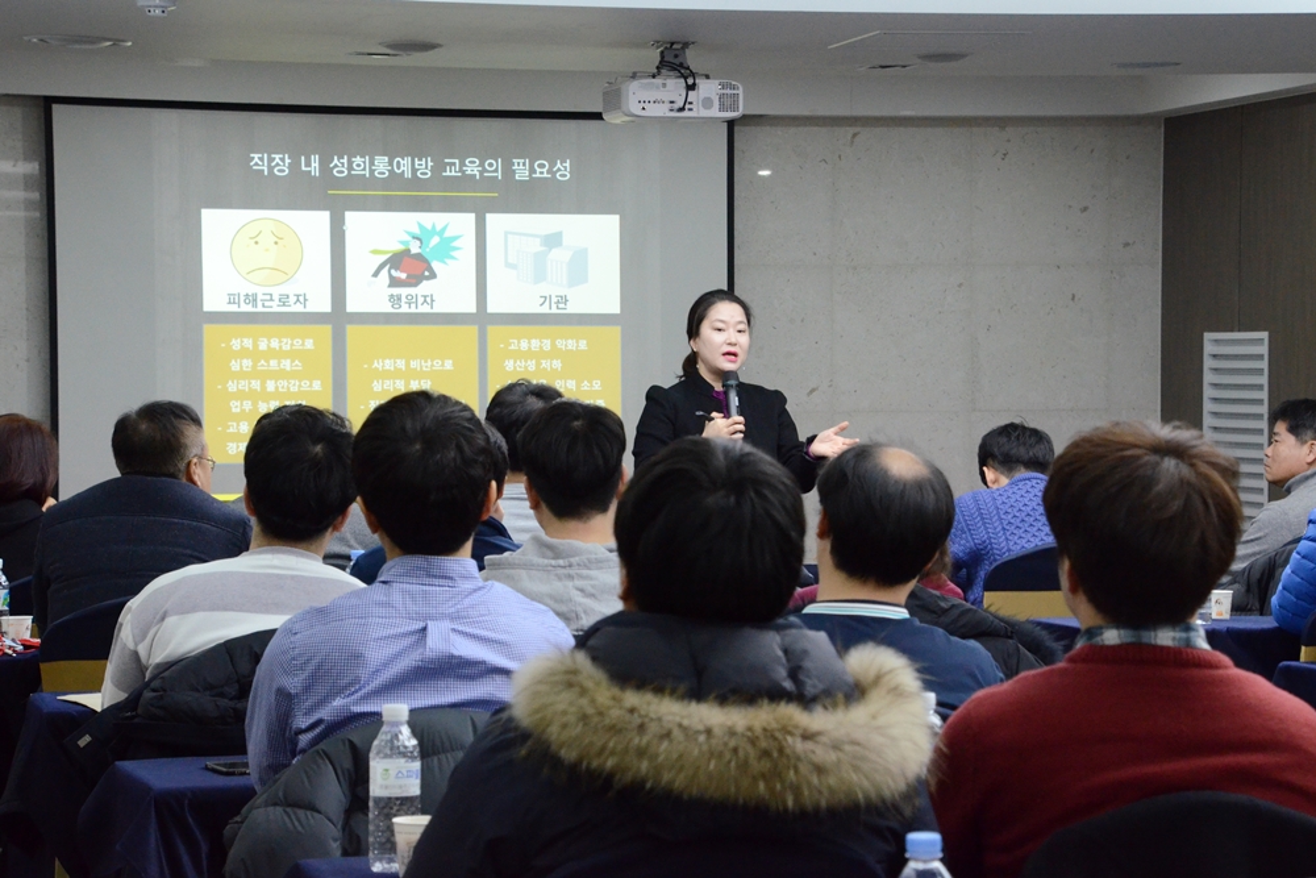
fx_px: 3564
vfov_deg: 14.0
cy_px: 439
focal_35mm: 98
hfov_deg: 20.9
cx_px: 658
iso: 3200
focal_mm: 65
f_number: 9
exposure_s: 1/100
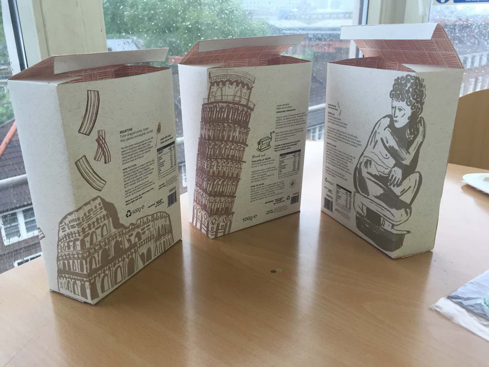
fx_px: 410
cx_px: 244
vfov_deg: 48.2
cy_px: 184
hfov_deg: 61.7
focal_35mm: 29
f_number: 2.2
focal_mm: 4.15
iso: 40
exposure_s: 1/33
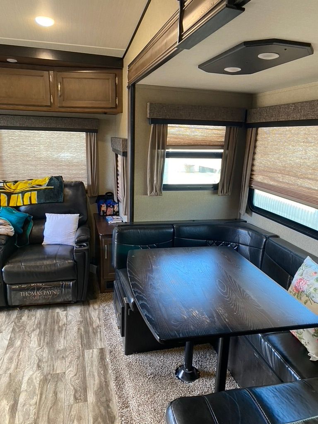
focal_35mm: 26
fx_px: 318
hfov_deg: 53.1
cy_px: 212
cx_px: 159
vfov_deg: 67.3
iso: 250
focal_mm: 4.25
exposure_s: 1/60
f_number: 1.8
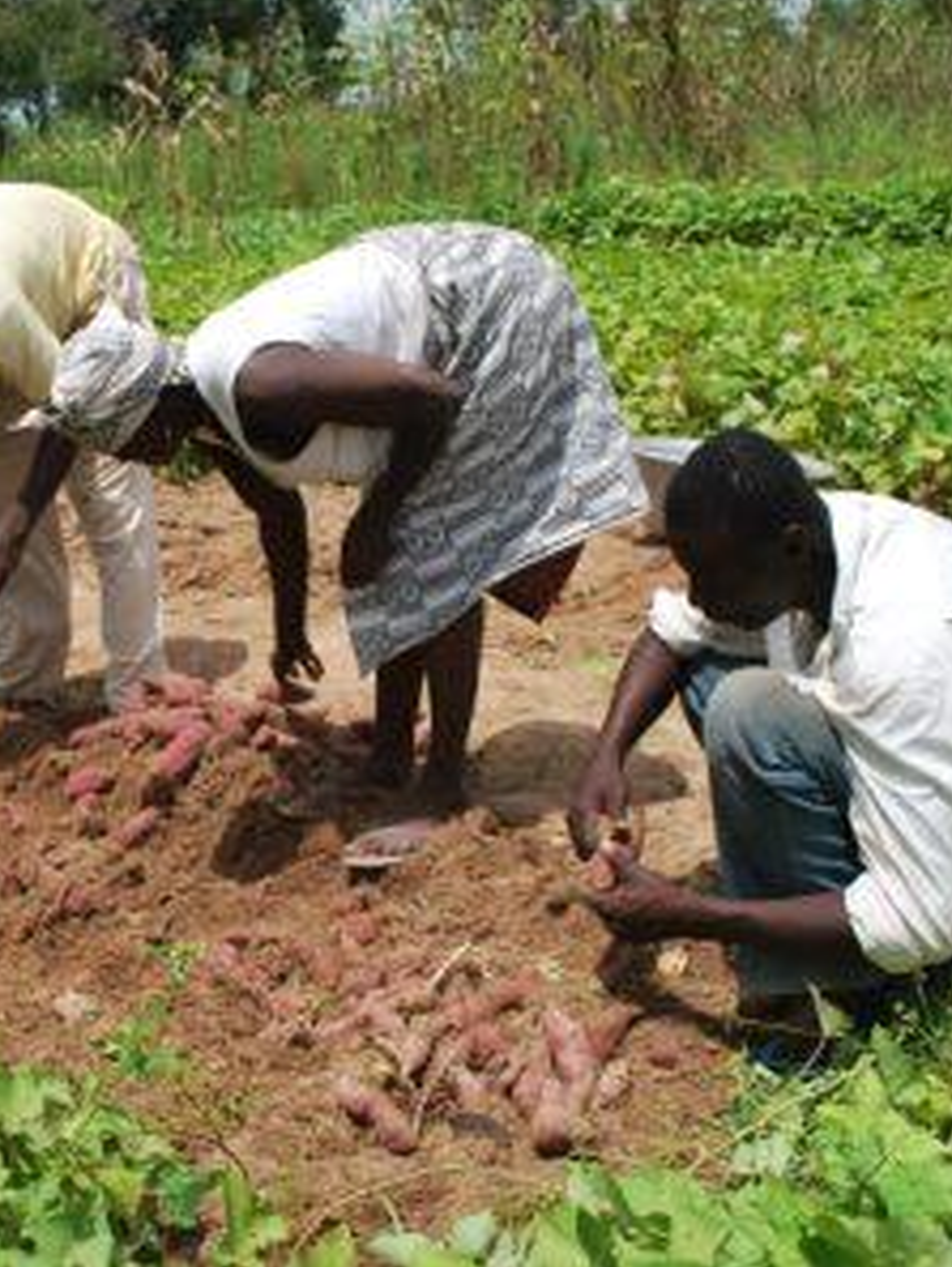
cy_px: 629
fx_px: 1759
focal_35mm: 48
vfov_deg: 39.6
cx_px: 222
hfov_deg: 29.7
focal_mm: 22
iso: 100
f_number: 9
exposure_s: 1/320
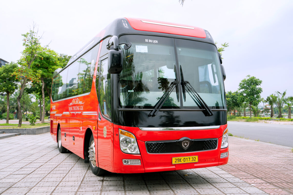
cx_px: 146
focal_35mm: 37
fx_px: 301
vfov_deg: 35.9
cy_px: 98
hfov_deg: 51.9
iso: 800
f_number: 8
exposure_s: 1/160
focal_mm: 37
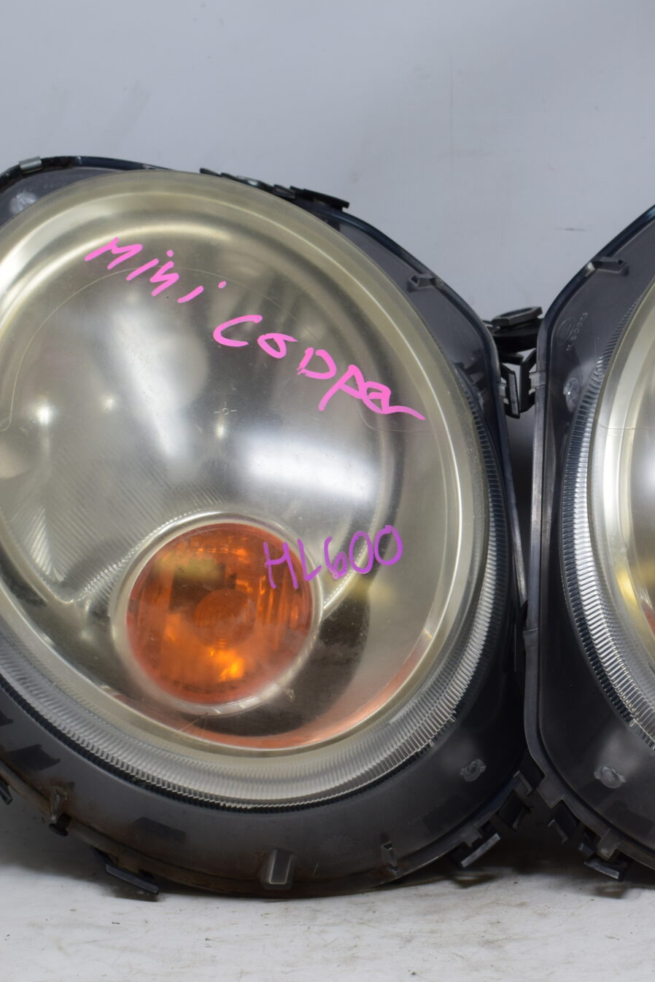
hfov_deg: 18.5
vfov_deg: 27.7
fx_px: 1992
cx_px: 531
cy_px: 494
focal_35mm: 73
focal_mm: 32
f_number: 8
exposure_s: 1/80
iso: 400
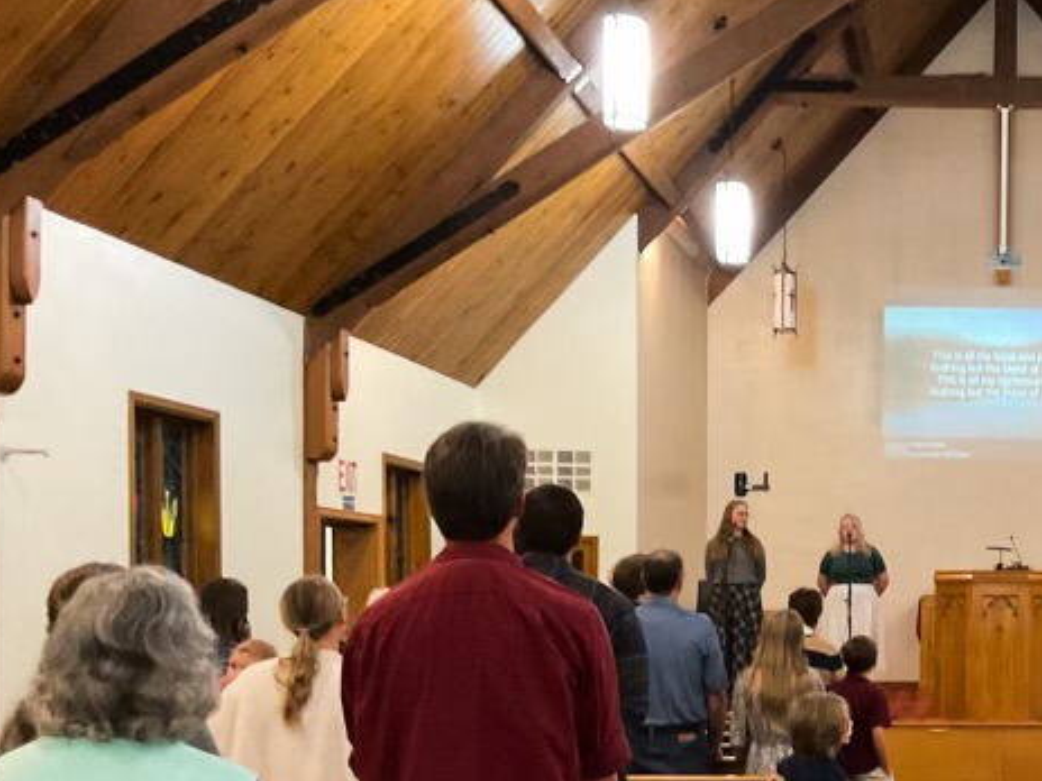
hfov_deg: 28.6
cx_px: 1011
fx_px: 1927
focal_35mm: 64
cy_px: 622
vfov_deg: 22.6
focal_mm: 3
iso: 320
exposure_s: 1/30
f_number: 1.8
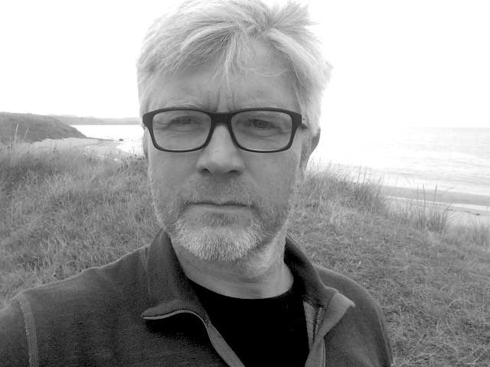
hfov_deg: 58.4
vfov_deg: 45.4
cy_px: 184
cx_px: 245
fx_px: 439
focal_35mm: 31
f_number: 2.4
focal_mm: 2.15
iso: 50
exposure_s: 1/183
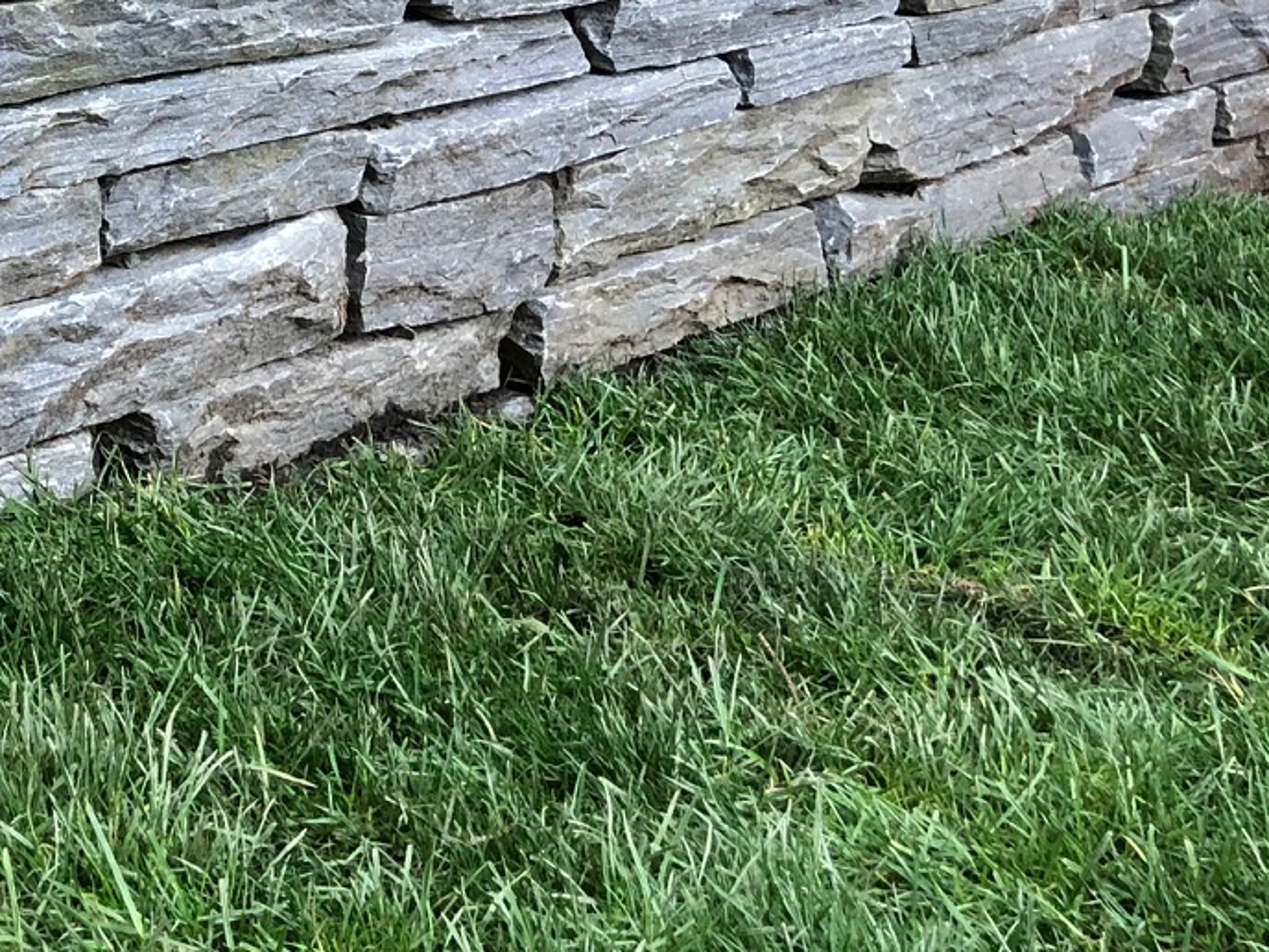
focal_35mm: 82
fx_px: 3006
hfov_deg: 22.6
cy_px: -310
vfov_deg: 16.9
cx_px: -103
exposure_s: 1/30
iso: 32
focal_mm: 4
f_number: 1.8
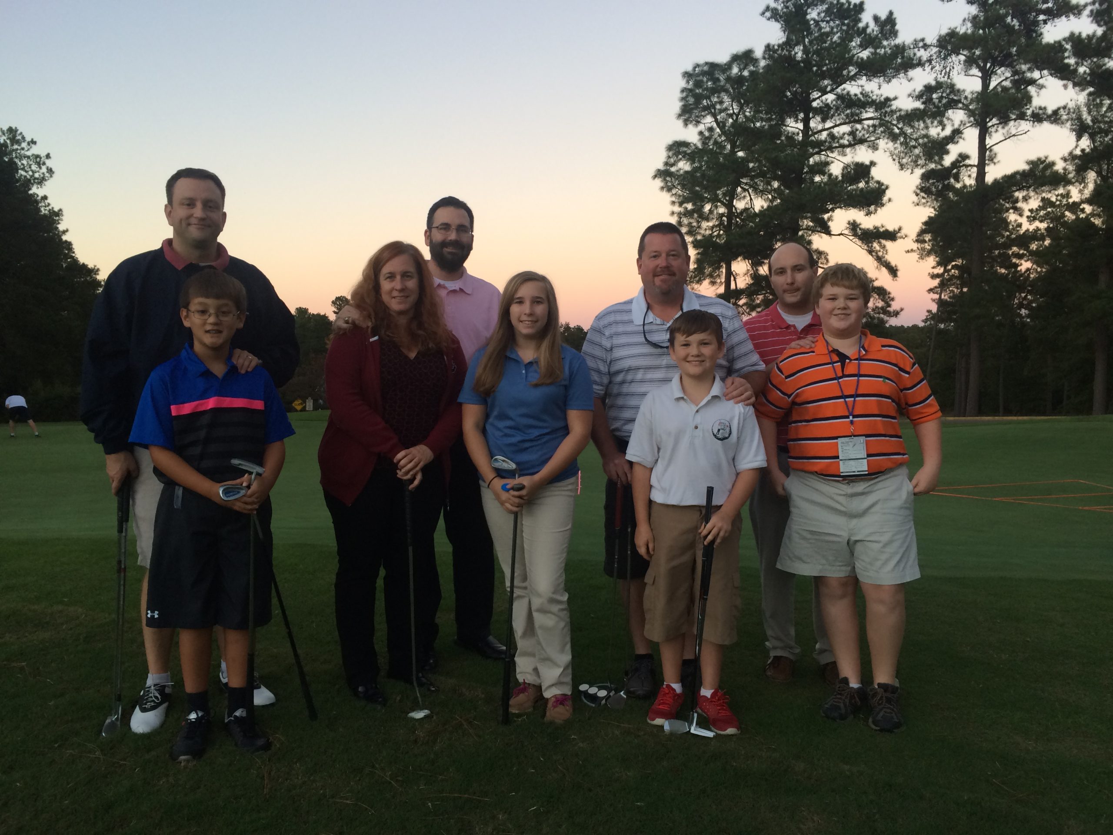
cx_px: 556
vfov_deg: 48.2
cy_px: 418
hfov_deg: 61.7
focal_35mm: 29
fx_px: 932
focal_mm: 4.15
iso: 32
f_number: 2.2
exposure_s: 1/40
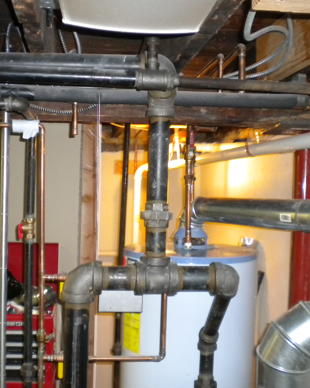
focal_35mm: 46
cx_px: 141
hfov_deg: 32.7
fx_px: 528
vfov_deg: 40.3
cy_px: 193
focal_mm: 6.3
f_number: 3.1
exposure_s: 1/30
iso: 400
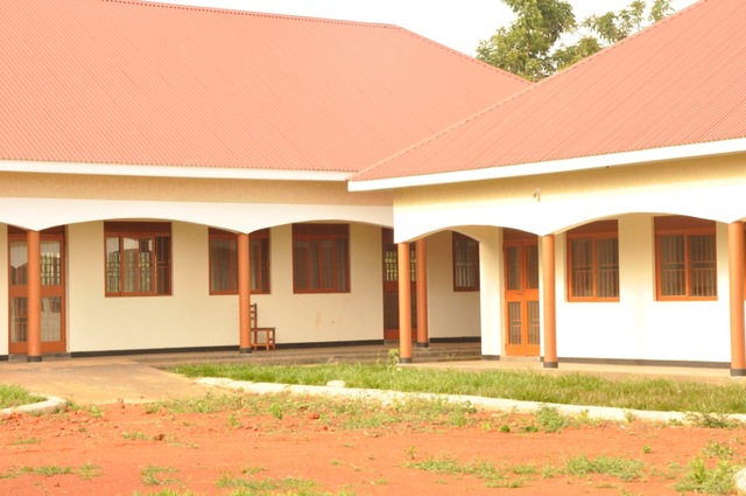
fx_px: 1925
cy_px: 248
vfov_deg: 14.7
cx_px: 373
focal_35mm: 93
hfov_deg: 21.9
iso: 1000
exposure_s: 1/200
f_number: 13
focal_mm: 62
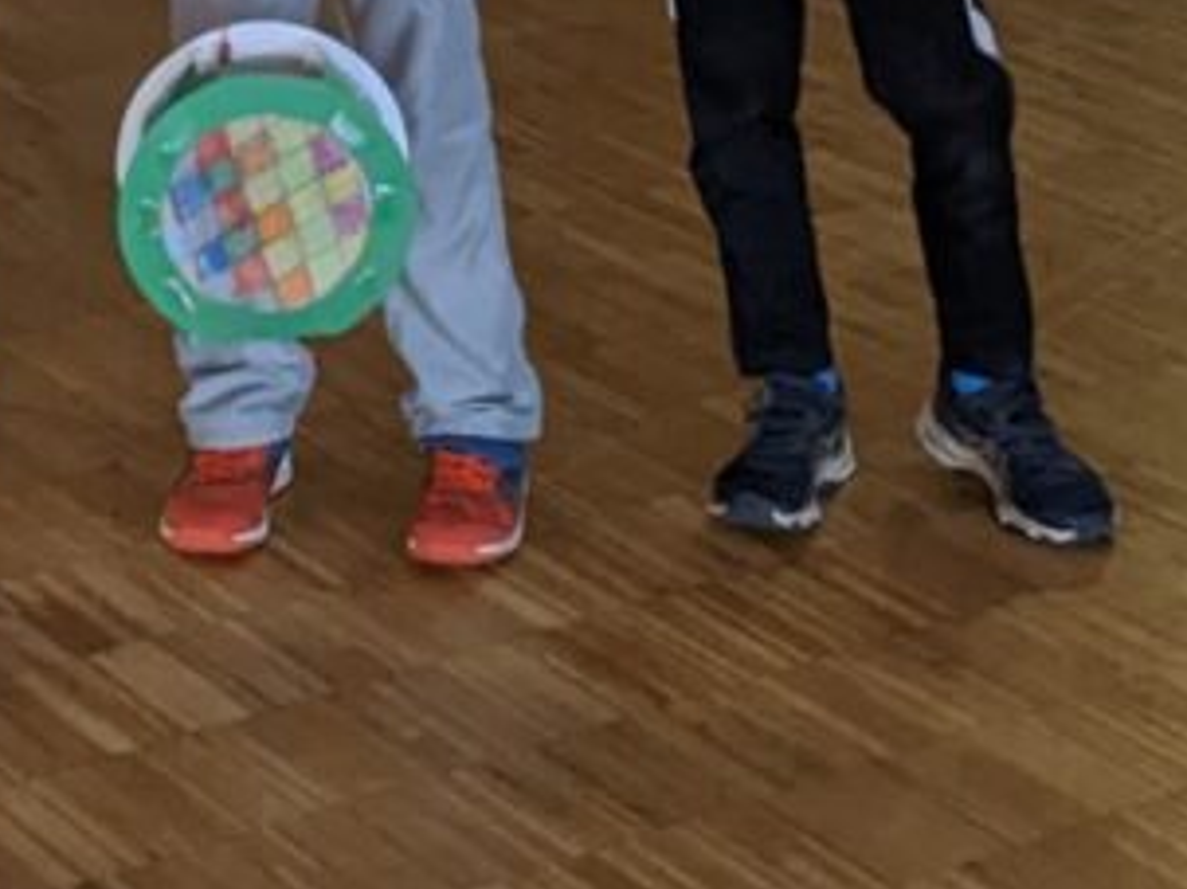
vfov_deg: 10.4
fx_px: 4696
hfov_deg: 14.4
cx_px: 325
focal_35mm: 137
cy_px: -548
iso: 653
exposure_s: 1/33.3
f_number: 1.73
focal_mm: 4.38
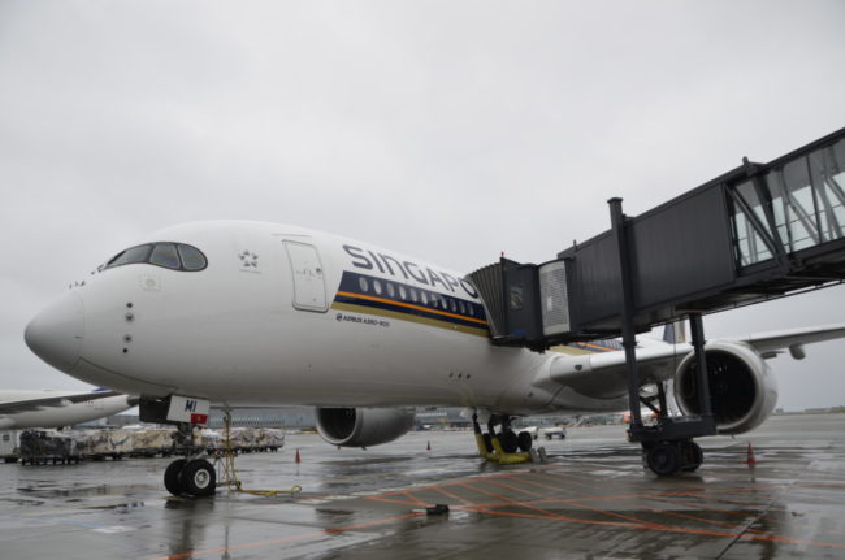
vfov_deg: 47.8
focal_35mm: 27
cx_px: 422
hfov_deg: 67.5
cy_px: 280
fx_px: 633
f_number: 6.3
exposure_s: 1/160
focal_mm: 18
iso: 200
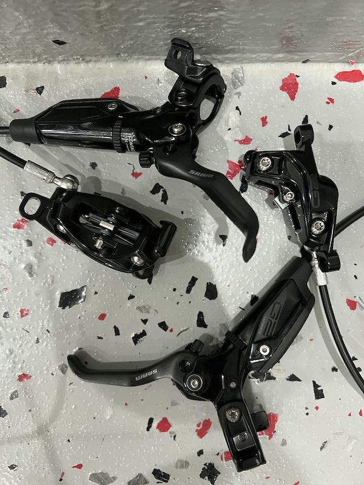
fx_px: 365
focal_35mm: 26
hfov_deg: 53.1
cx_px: 182
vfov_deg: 67.3
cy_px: 242
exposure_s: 1/60
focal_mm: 5.7
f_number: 1.5
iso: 400
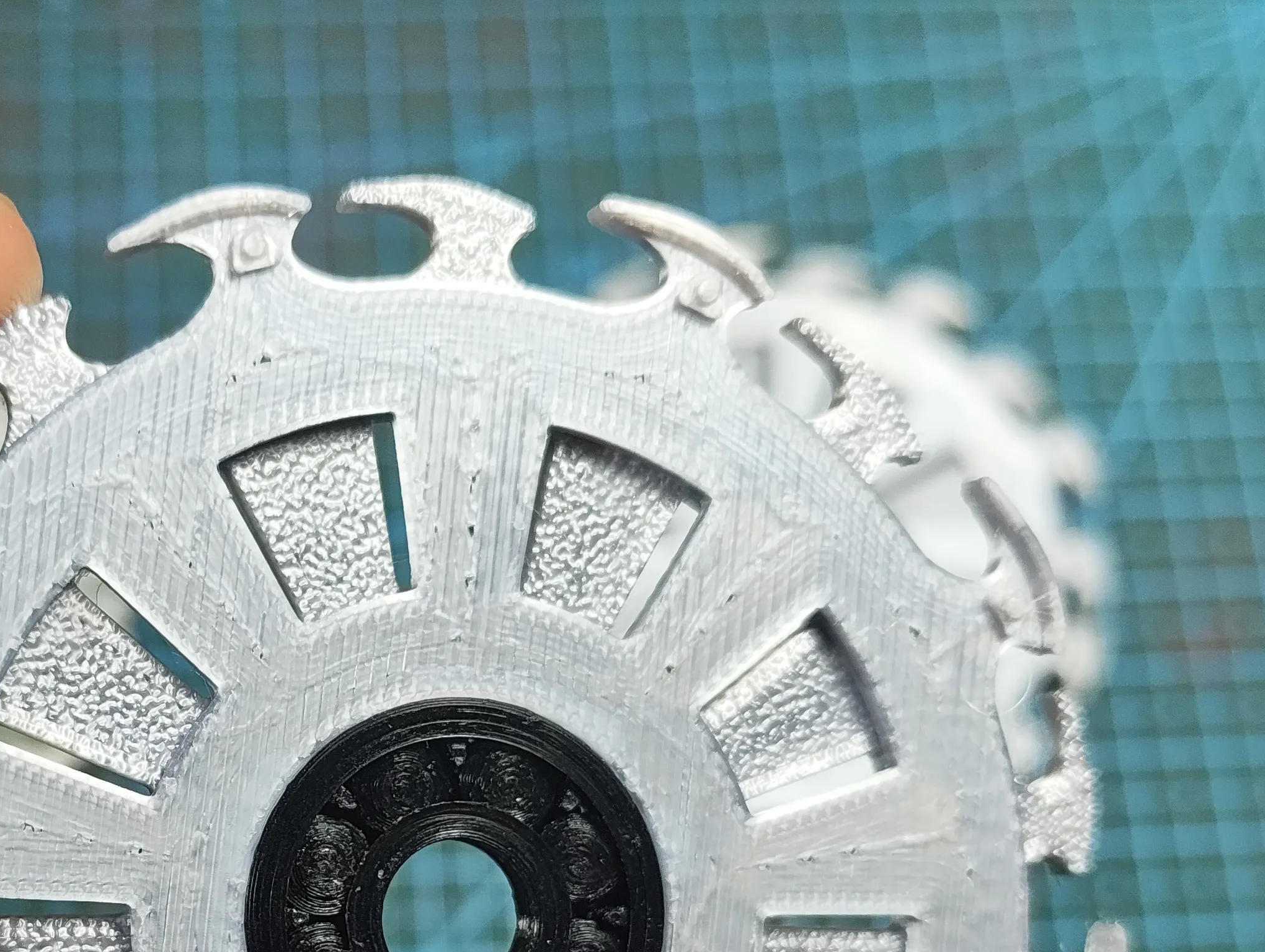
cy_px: 823
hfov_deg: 38.7
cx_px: 329
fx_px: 1757
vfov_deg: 29.3
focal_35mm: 48
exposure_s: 1/100
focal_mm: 5.56
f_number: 1.88
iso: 87
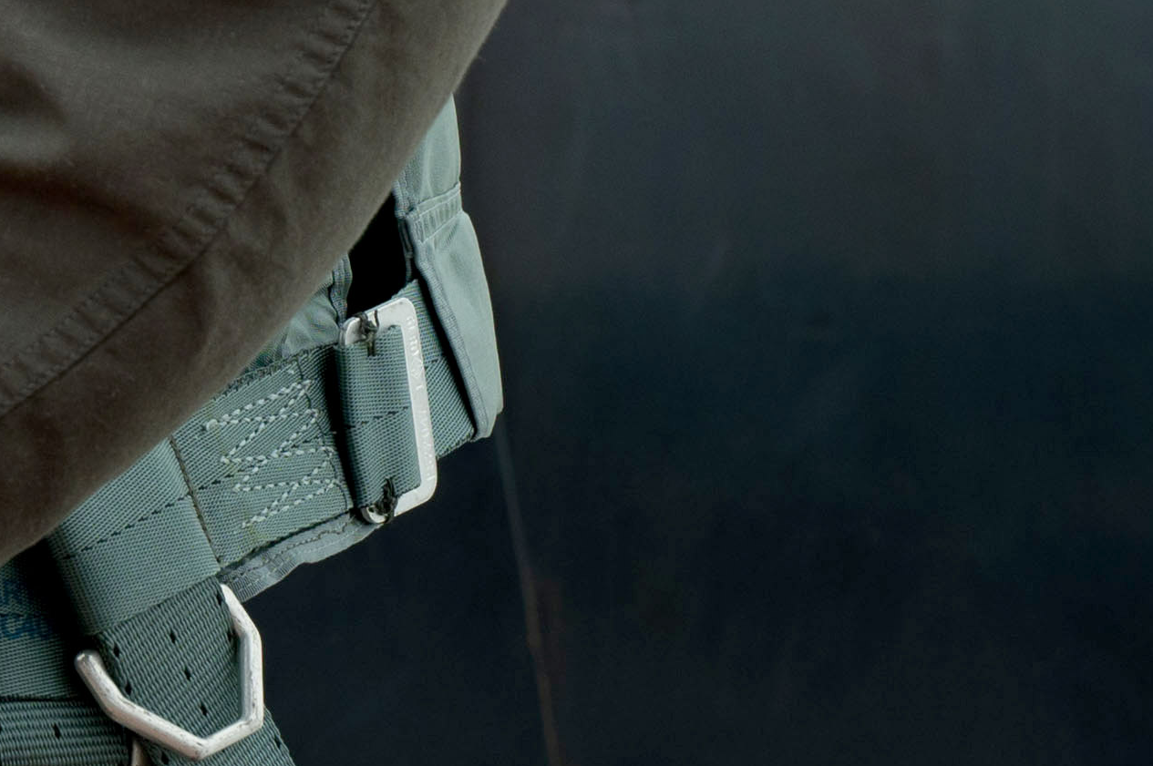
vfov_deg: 2.5
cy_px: -675
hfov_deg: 3.7
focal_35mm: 550
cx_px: -1228
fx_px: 17599
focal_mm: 115
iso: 320
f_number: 5
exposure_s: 1/320
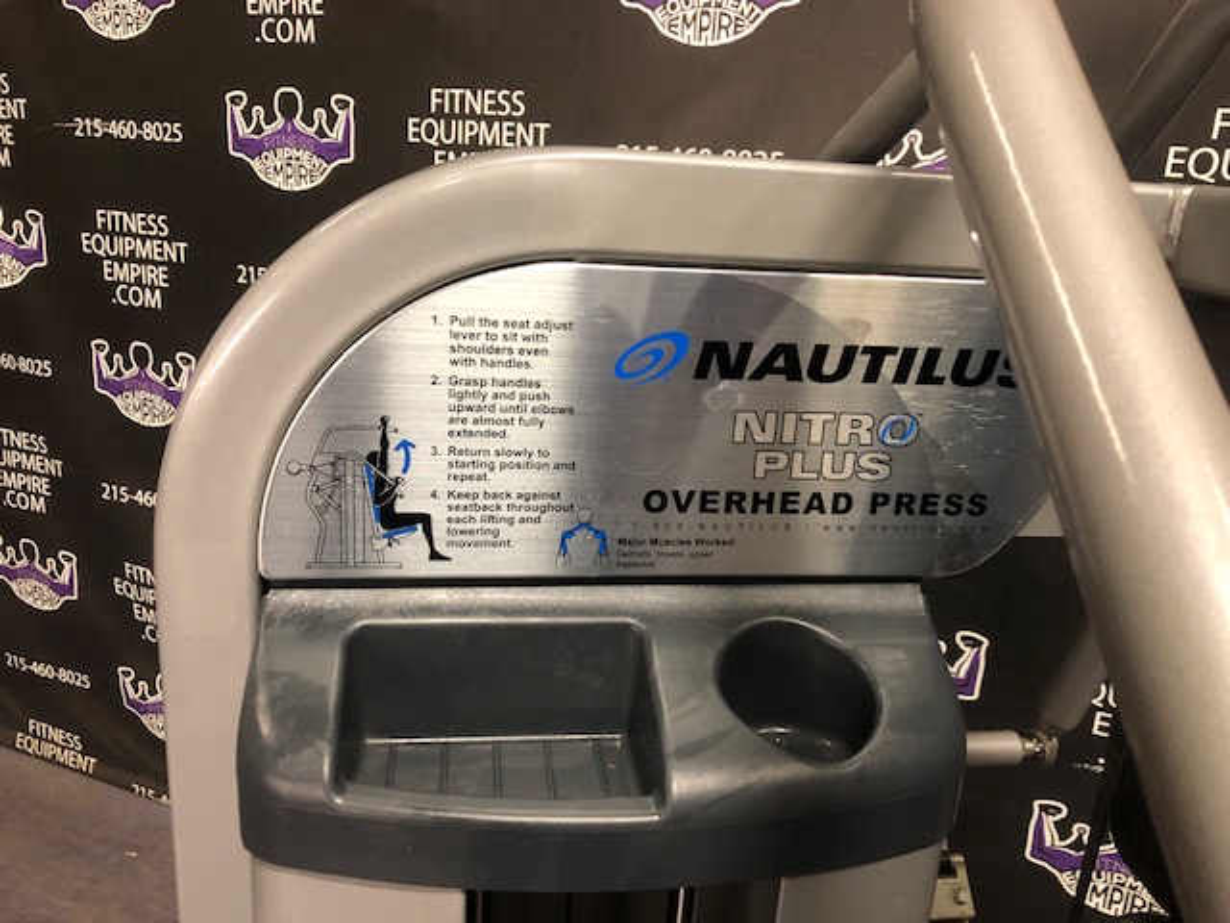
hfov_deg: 61.7
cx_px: 615
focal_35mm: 29
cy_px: 462
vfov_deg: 48.2
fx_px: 1030
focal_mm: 3.99
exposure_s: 1/13
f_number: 1.8
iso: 100
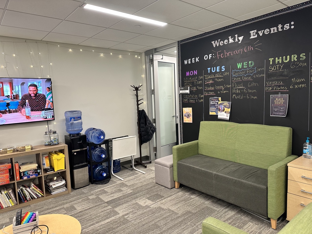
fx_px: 216
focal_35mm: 24
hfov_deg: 71.6
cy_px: 117
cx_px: 156
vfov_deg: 56.8
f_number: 1.78
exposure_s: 1/51
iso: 200
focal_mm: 6.86
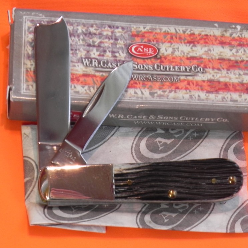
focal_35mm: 125
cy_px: 125
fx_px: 1013
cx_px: 129
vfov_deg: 14.0
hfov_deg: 14.0
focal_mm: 18.8
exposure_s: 1/61.4
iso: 160
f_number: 4
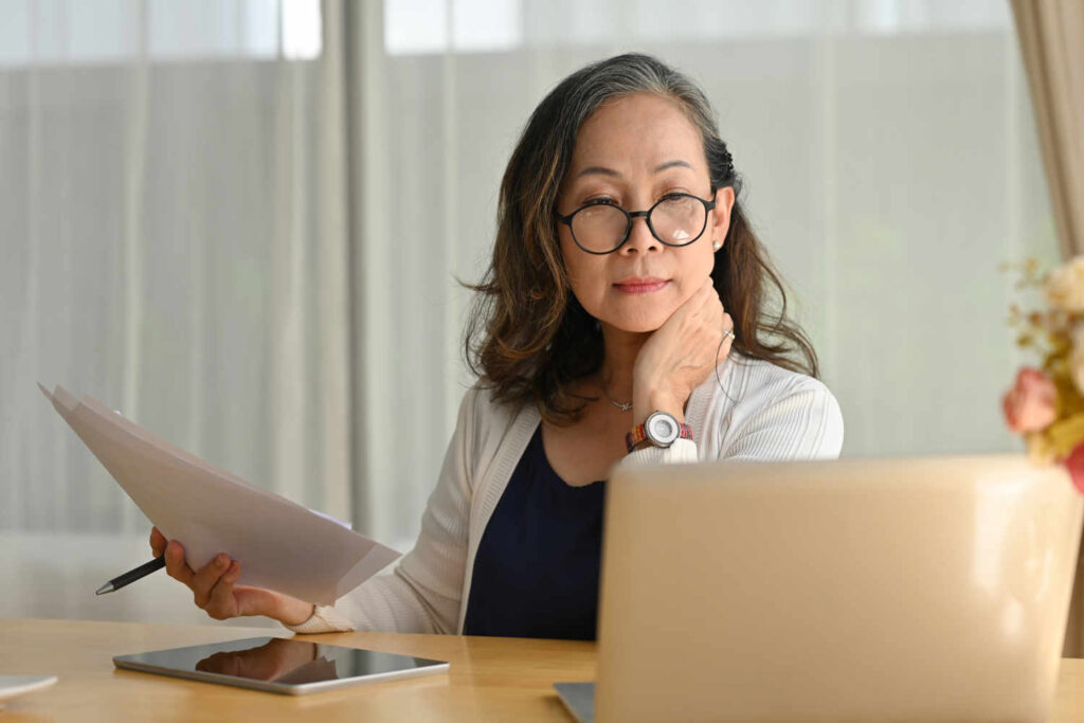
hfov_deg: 23.9
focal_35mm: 85
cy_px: 362
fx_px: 2560
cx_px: 542
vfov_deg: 16.1
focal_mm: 85
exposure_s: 1/1000
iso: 400
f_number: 2.8
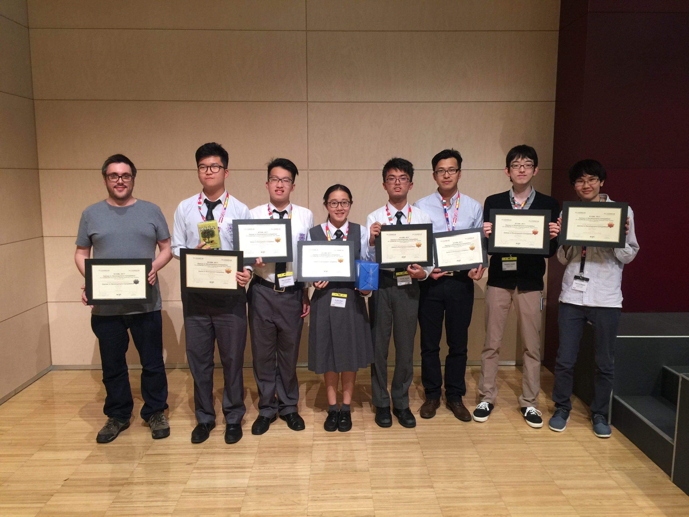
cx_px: 344
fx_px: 577
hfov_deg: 61.7
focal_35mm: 29
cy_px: 258
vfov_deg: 48.2
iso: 40
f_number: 2.2
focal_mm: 4.15
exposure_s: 1/33
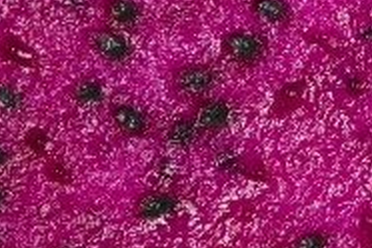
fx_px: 2335
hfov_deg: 9.0
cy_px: 14
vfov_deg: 6.1
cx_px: 422
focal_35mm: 226
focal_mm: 35
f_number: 6.3
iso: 125
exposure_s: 1/20
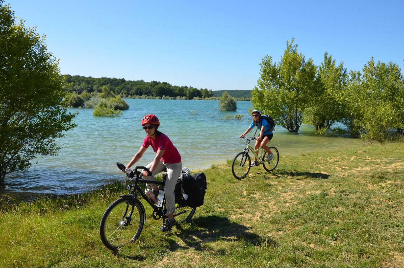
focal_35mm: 32
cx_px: 202
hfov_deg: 59.6
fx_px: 353
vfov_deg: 41.5
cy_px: 134
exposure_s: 1/250
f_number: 8
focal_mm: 21
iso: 100
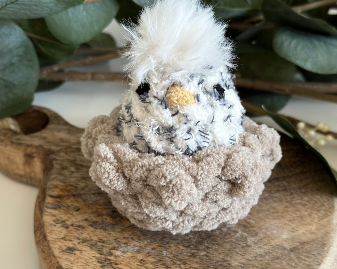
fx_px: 628
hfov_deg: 30.0
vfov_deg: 24.2
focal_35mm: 63
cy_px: 154
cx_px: 169
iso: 125
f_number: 1.78
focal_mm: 6.86
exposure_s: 1/80
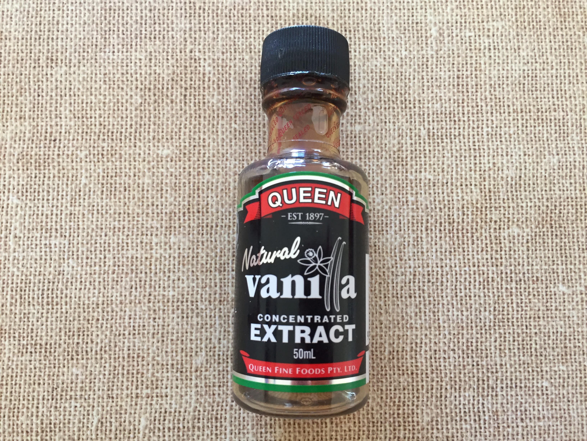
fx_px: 492
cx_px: 294
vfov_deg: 48.2
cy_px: 220
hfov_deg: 61.7
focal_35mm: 29
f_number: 2.2
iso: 160
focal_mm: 4.2
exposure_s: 1/33
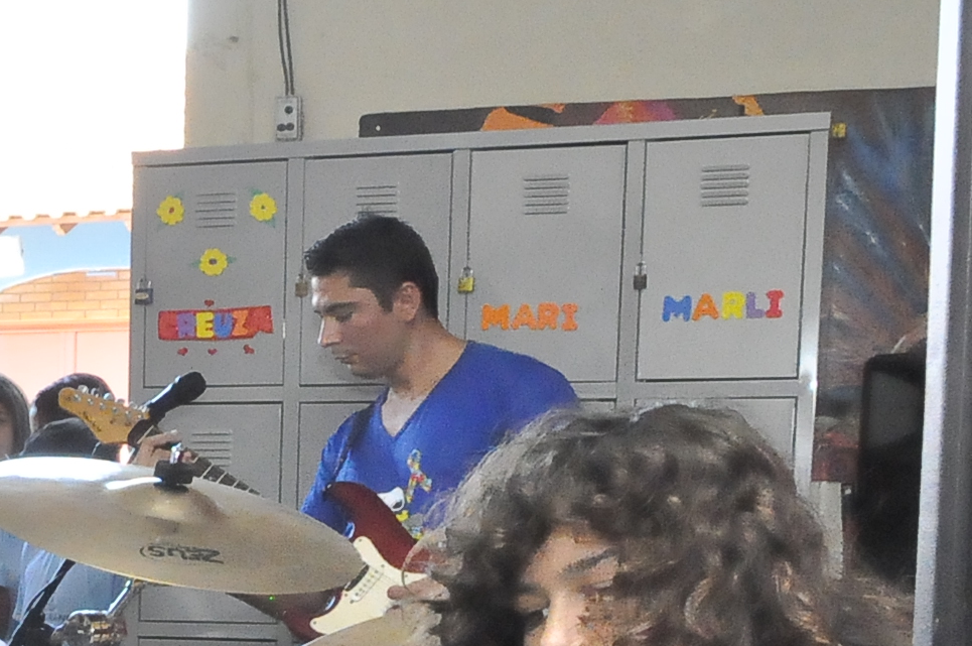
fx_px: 2427
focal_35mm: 90
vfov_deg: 14.1
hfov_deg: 19.9
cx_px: -444
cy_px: 1002
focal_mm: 18
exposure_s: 1/100
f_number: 13
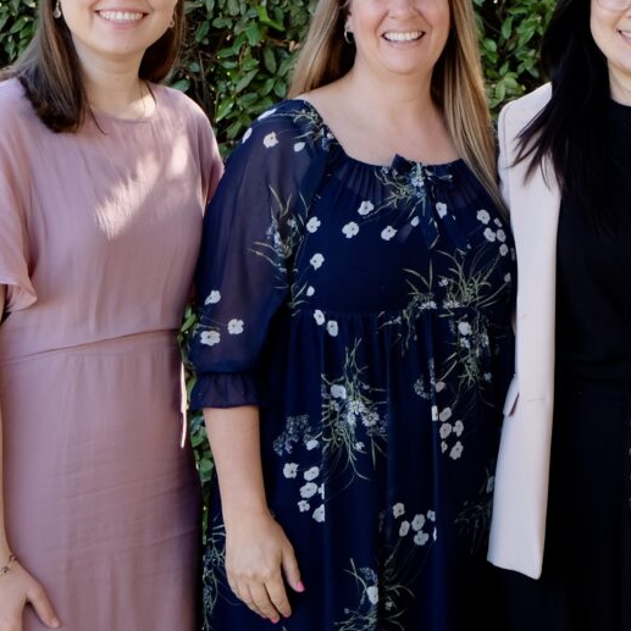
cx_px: 701
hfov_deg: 15.3
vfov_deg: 15.7
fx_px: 2289
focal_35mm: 111
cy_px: 197
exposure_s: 1/125
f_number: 5
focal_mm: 29.5
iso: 400
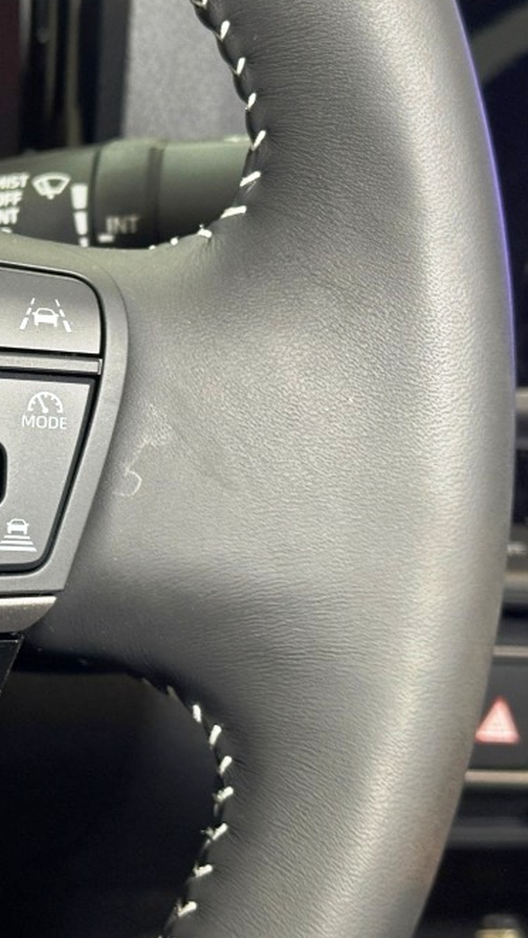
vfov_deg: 26.2
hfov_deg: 14.7
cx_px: 20
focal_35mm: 81
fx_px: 2015
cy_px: 413
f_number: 1.78
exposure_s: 1/40
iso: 400
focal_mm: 6.86
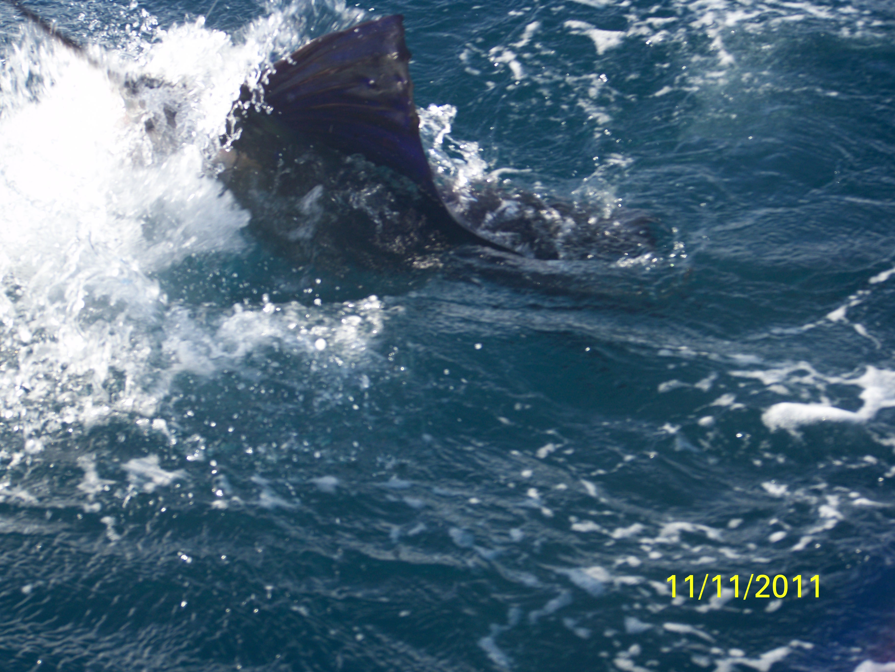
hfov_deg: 15.9
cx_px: 448
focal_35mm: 124
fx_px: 3206
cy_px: 336
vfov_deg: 12.0
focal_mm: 21.1
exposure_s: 1/400
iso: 64
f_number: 3.2
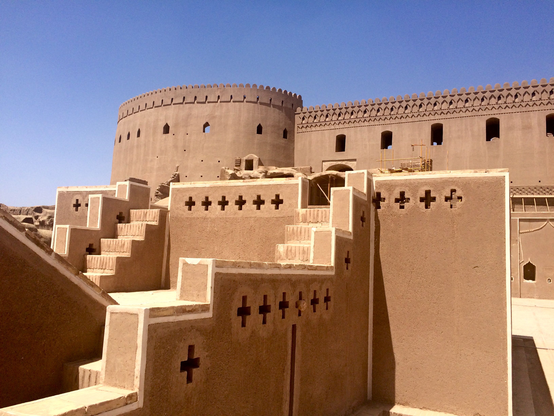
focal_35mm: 29
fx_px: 464
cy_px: 208
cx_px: 277
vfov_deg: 48.2
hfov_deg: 61.7
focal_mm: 4.15
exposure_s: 1/2933
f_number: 2.2
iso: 32
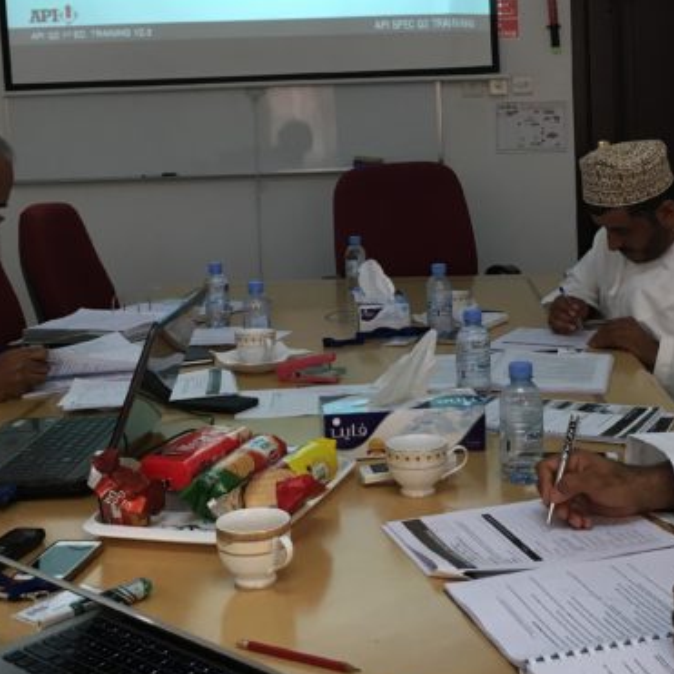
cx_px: 423
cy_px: 229
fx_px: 1168
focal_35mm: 53
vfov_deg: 32.0
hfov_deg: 32.0
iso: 40
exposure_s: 1/33
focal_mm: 4.15
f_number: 2.2
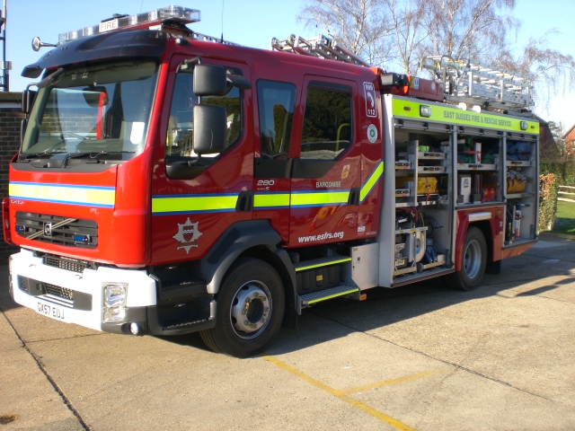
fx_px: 631
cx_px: 288
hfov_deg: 49.0
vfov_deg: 37.7
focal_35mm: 38
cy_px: 216
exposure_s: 1/400
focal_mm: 6.3
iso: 50
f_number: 3.1
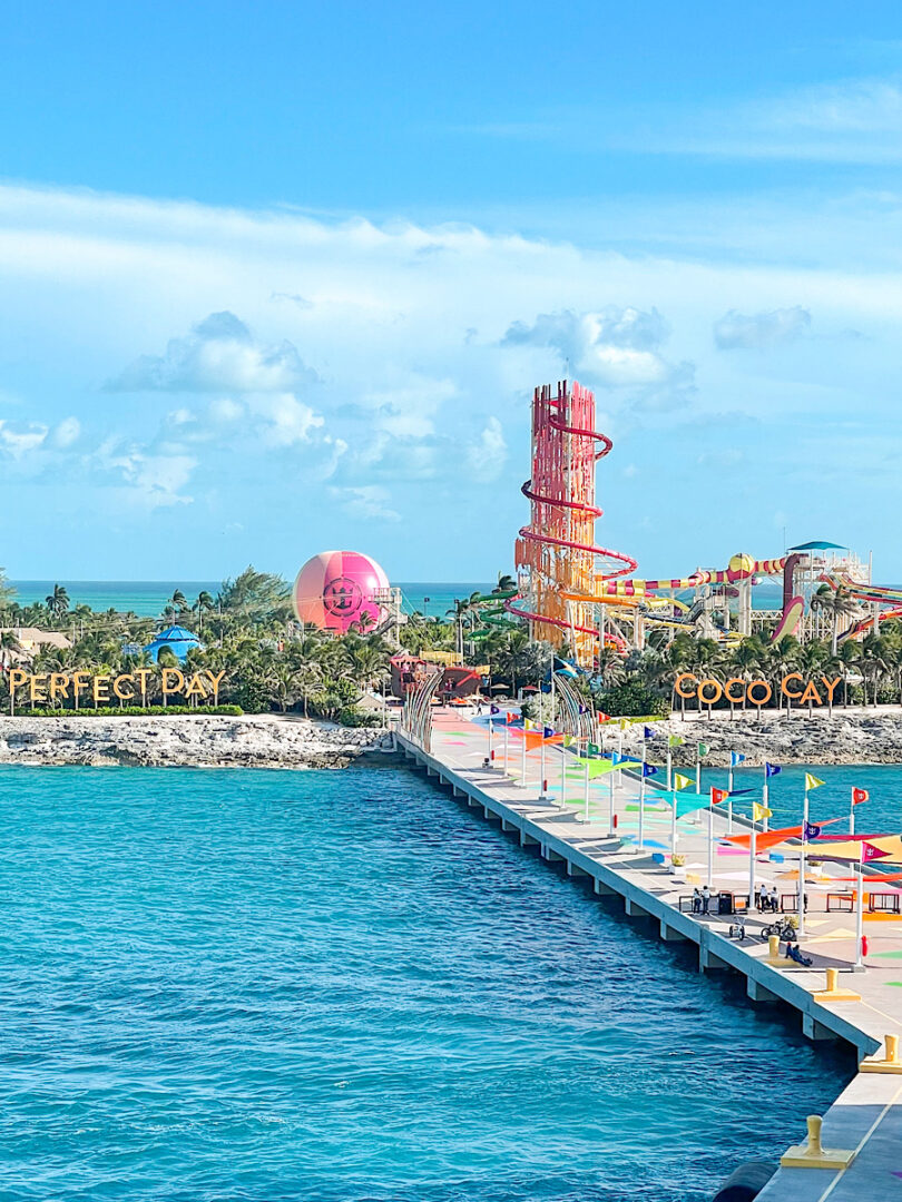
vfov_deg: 30.3
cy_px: 601
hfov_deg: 22.9
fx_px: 2224
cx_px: 451
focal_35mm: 64
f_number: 2.2
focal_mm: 7.5
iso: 20
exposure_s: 1/1400
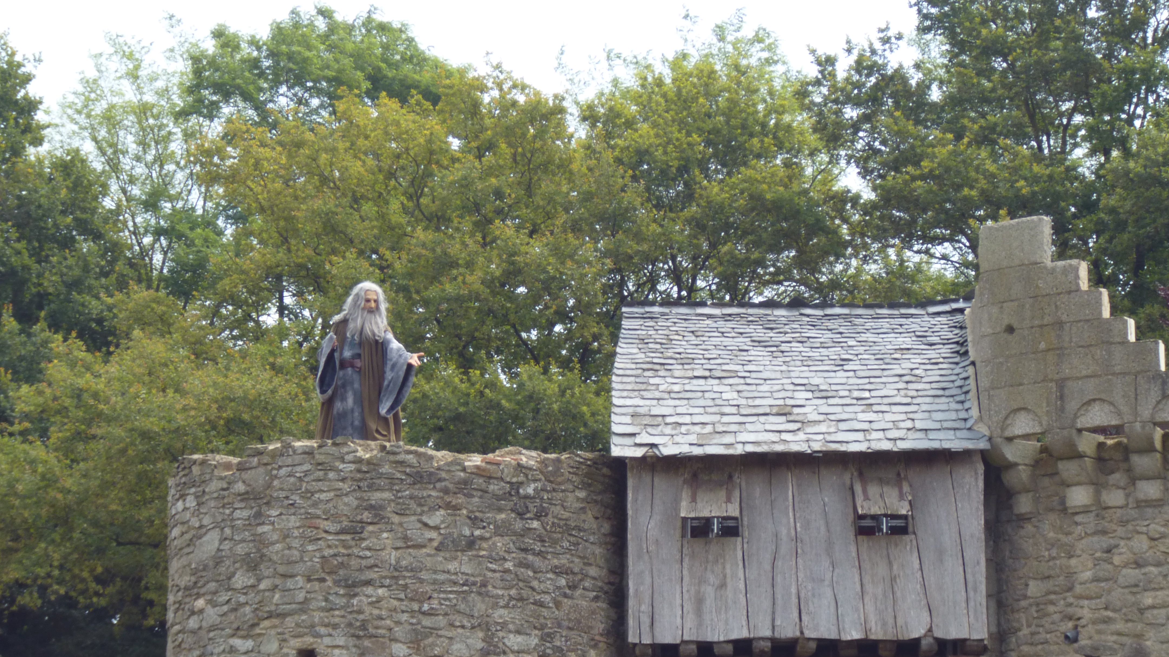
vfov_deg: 8.4
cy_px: 274
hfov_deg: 14.8
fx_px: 4494
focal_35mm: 145
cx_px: 585
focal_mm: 21.5
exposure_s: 1/160
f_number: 6.9
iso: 100
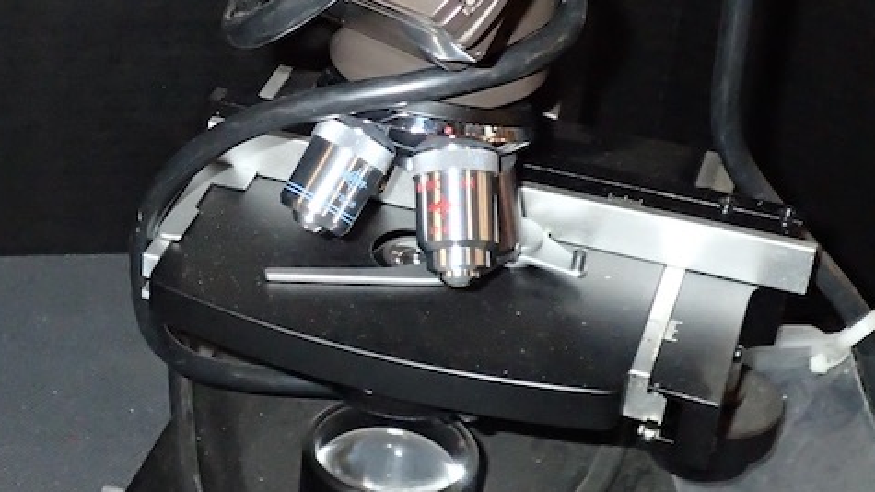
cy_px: 295
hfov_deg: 23.2
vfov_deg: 13.7
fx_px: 2041
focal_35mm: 88
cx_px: 4
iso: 500
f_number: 2.3
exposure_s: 1/30
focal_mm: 5.5
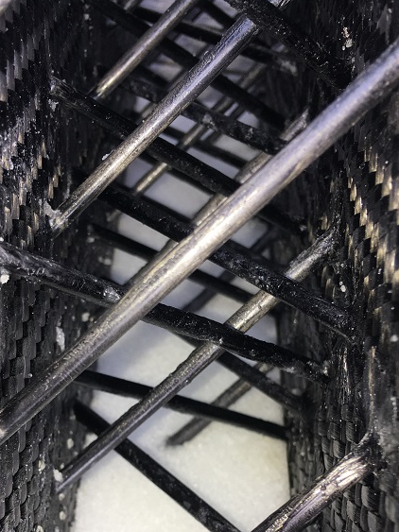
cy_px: 384
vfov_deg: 38.9
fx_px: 738
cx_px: 146
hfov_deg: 30.1
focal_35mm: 48
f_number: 2.2
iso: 32
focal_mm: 4.15
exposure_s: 1/100
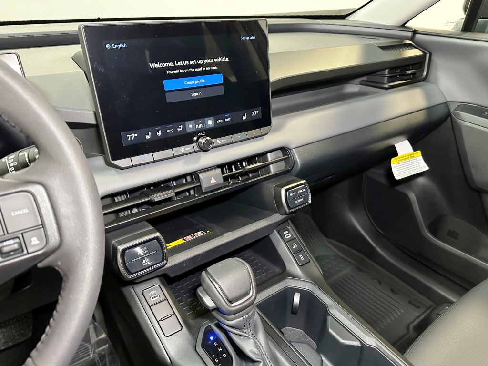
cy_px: 183
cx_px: 244
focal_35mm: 24
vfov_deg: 56.8
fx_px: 338
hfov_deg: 71.6
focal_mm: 6.86
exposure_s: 1/40
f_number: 1.78
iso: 1000
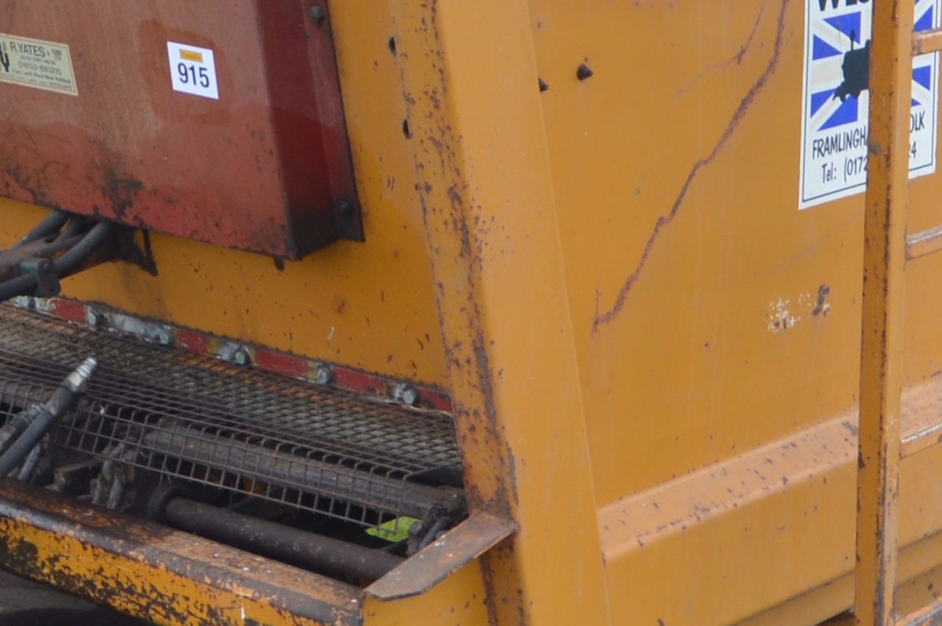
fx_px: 2536
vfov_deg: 14.0
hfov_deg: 21.0
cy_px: 125
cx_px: 335
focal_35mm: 97
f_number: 6.3
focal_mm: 14
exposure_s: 1/160
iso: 100
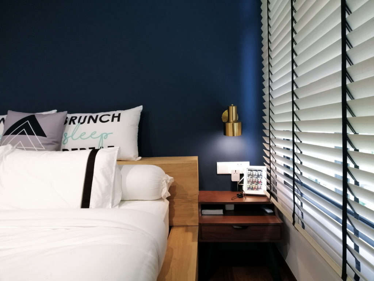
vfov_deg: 53.1
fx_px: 281
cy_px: 140
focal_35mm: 26
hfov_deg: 67.3
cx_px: 187
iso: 250
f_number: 2.2
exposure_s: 1/33.3
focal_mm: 3.81
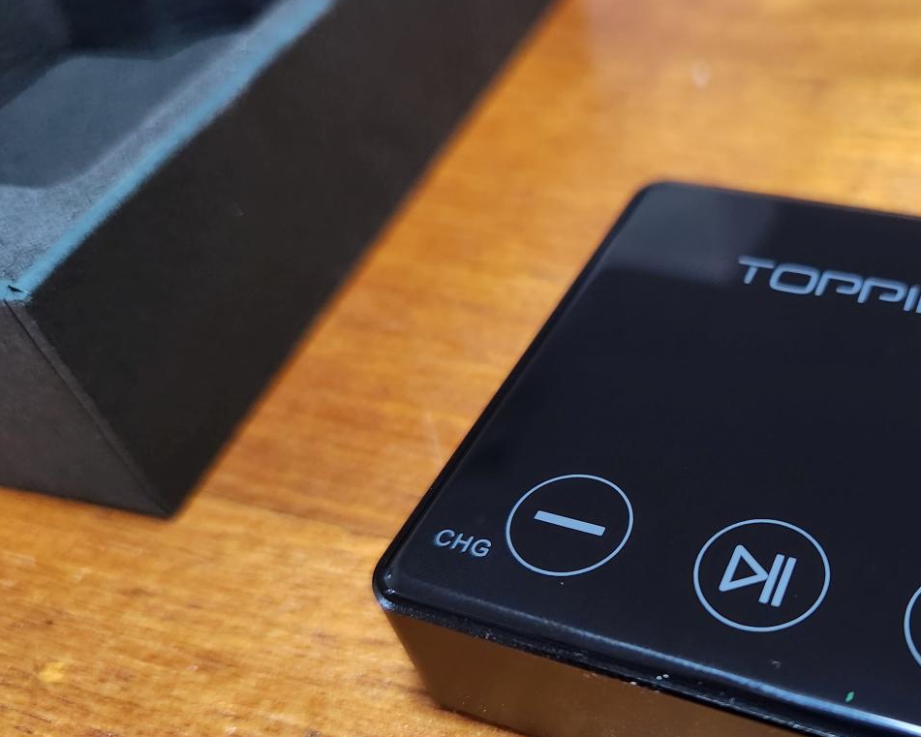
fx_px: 927
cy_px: 452
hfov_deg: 50.5
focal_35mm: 34
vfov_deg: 43.1
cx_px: 696
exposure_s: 1/25
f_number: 1.8
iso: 800
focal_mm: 5.4
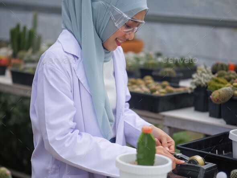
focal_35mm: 90
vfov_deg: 16.4
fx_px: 616
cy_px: 89
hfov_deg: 21.8
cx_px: 118
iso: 200
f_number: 1.2
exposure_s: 1/2000
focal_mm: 45
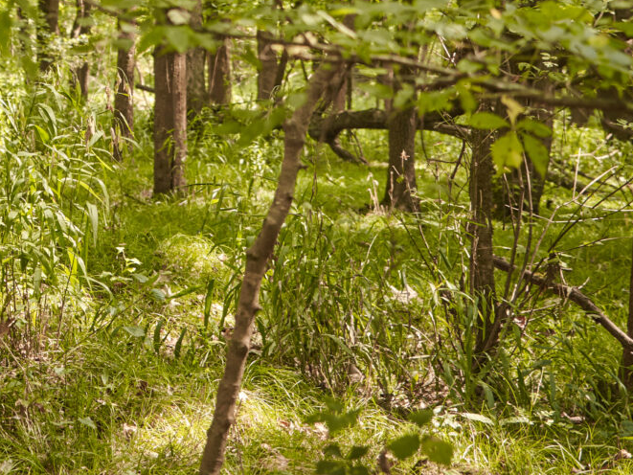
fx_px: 2451
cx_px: -226
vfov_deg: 10.8
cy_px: -147
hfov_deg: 14.0
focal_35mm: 134
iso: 200
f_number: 4
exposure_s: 1/60
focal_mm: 36
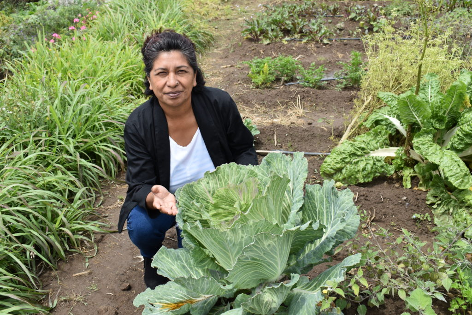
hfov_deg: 49.5
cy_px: 158
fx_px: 511
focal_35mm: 39
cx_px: 236
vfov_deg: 34.2
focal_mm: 26
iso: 100
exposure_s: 1/320
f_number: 9
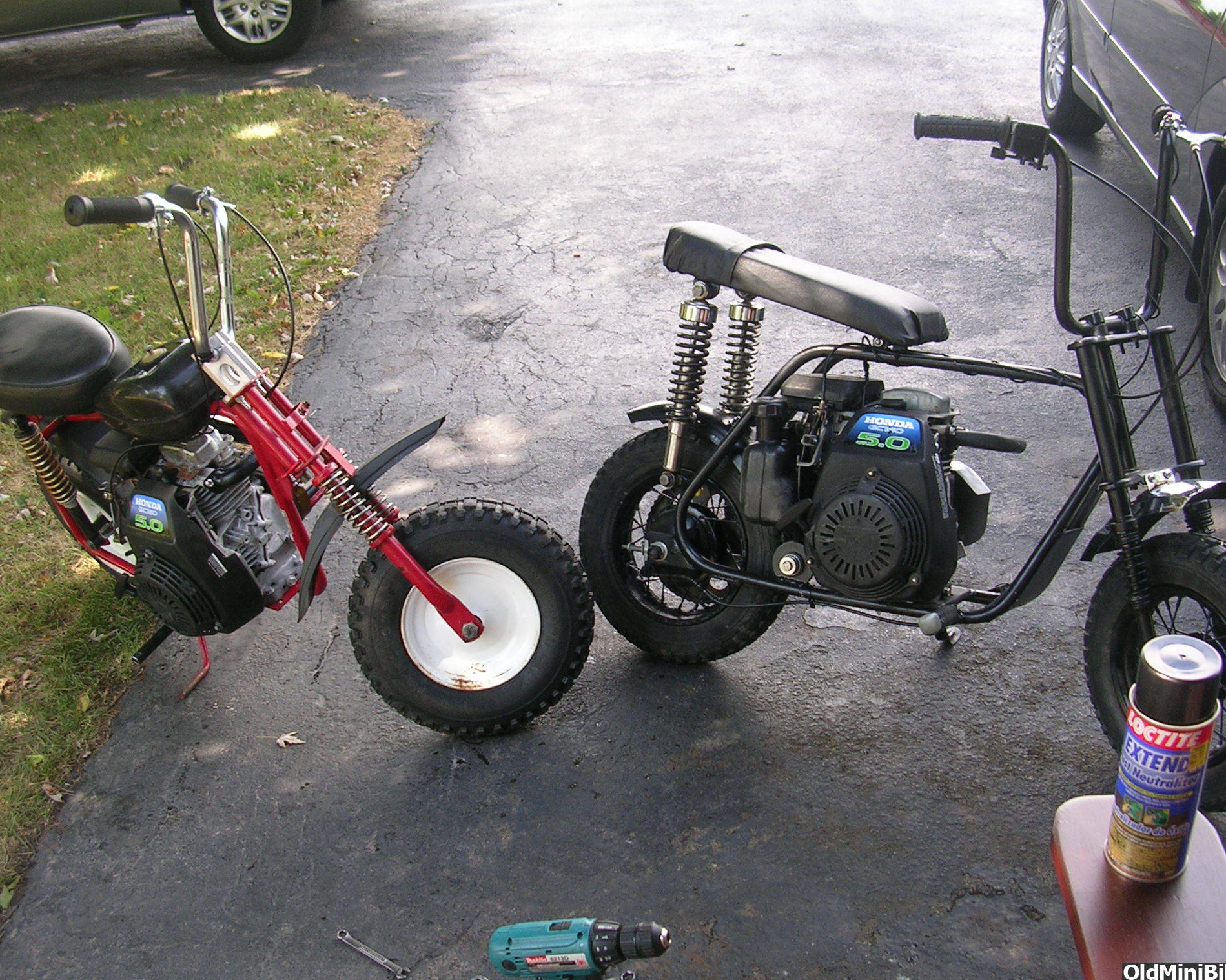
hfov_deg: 45.8
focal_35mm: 40
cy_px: 487
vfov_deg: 37.3
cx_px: 653
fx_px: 1451
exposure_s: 1/97.2
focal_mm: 5.8
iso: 50
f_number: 2.8
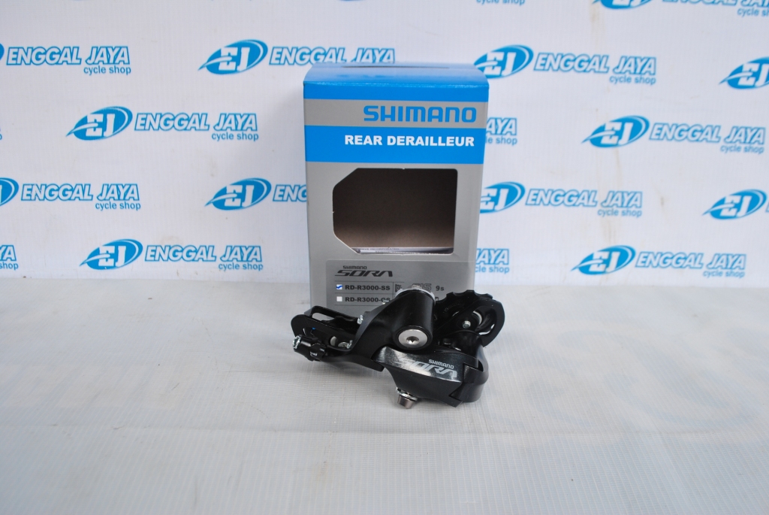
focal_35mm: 33
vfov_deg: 40.1
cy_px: 258
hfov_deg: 57.2
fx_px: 706
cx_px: 384
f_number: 7.1
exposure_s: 1/60
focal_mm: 22
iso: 200
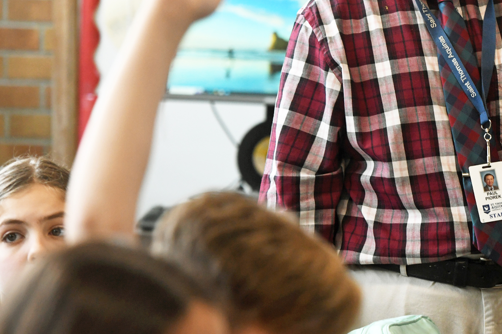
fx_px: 4140
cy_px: 42
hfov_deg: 6.9
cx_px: 444
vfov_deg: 4.6
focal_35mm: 297
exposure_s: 1/200
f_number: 5.6
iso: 1600
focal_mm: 160
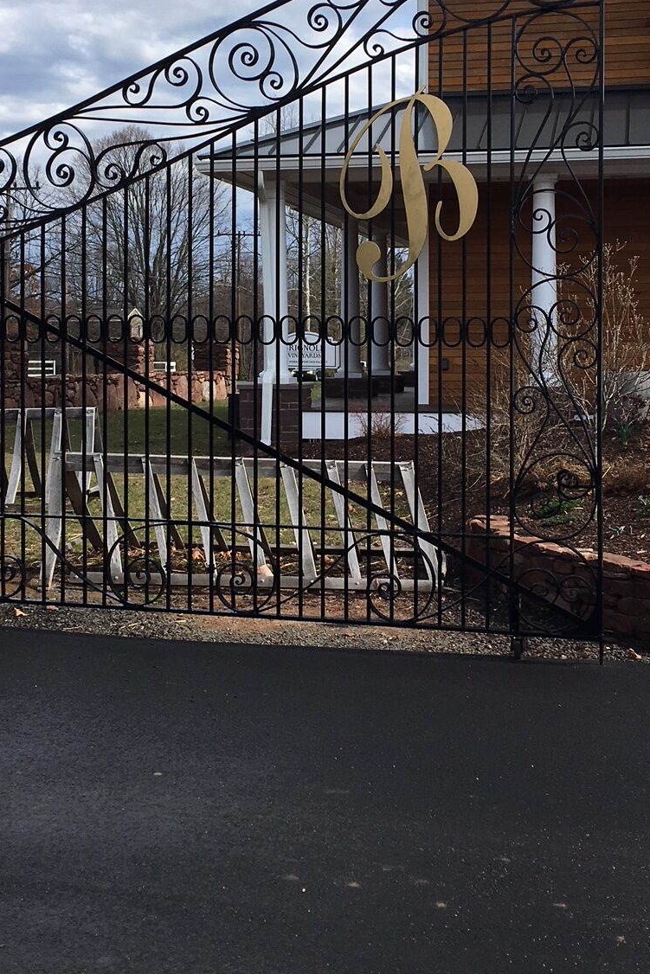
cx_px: 311
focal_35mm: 54
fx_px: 1462
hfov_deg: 25.1
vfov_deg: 36.6
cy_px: 354
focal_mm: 4.15
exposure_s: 1/1789
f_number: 2.2
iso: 25
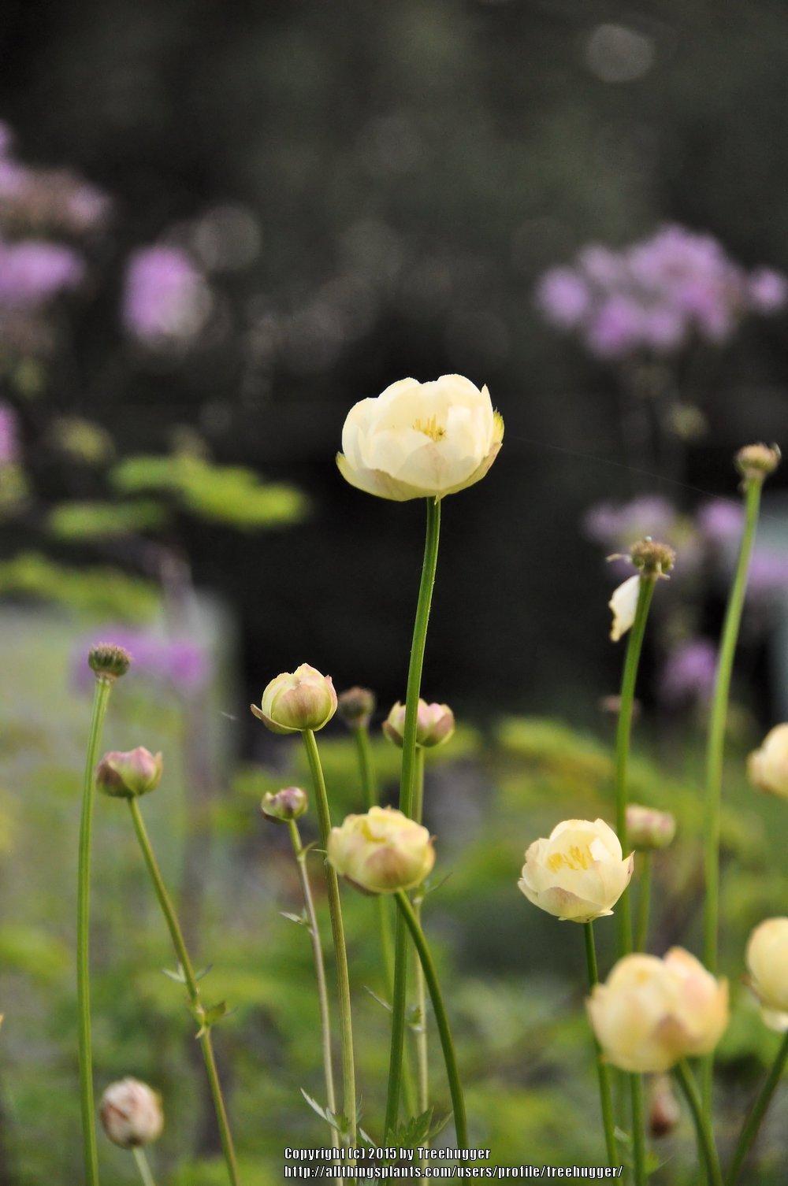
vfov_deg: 14.4
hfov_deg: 9.6
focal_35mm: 142
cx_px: 394
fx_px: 4691
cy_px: 593
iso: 1600
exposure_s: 1/200
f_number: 5.3
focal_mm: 95
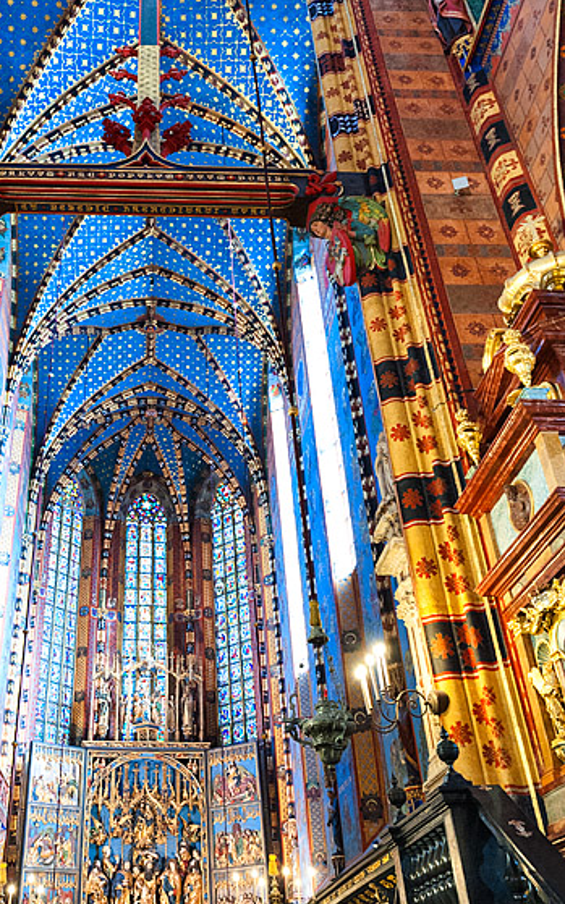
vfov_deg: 55.3
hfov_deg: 35.9
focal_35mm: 35
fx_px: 863
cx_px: 186
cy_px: 425
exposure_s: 1/25
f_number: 5
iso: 3200
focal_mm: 24
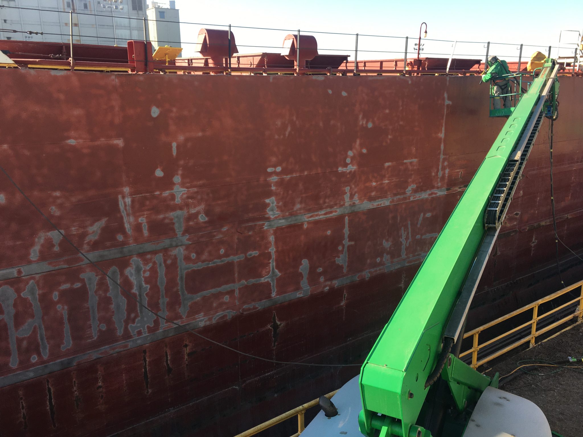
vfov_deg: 48.2
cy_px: 218
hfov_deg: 61.7
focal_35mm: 29
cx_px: 292
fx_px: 488
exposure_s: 1/484
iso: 25
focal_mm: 4.15
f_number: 2.2
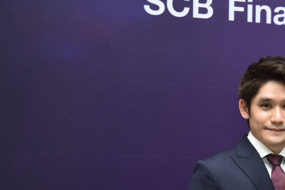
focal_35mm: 105
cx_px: 295
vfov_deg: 12.9
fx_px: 832
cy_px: 184
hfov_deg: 18.8
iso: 1250
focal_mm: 50
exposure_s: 1/100
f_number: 4
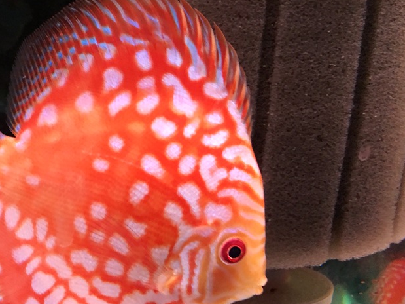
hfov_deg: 38.4
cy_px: 162
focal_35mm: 48
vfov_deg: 30.2
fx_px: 561
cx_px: 90
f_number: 2.2
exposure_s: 1/8
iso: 80
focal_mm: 4.15
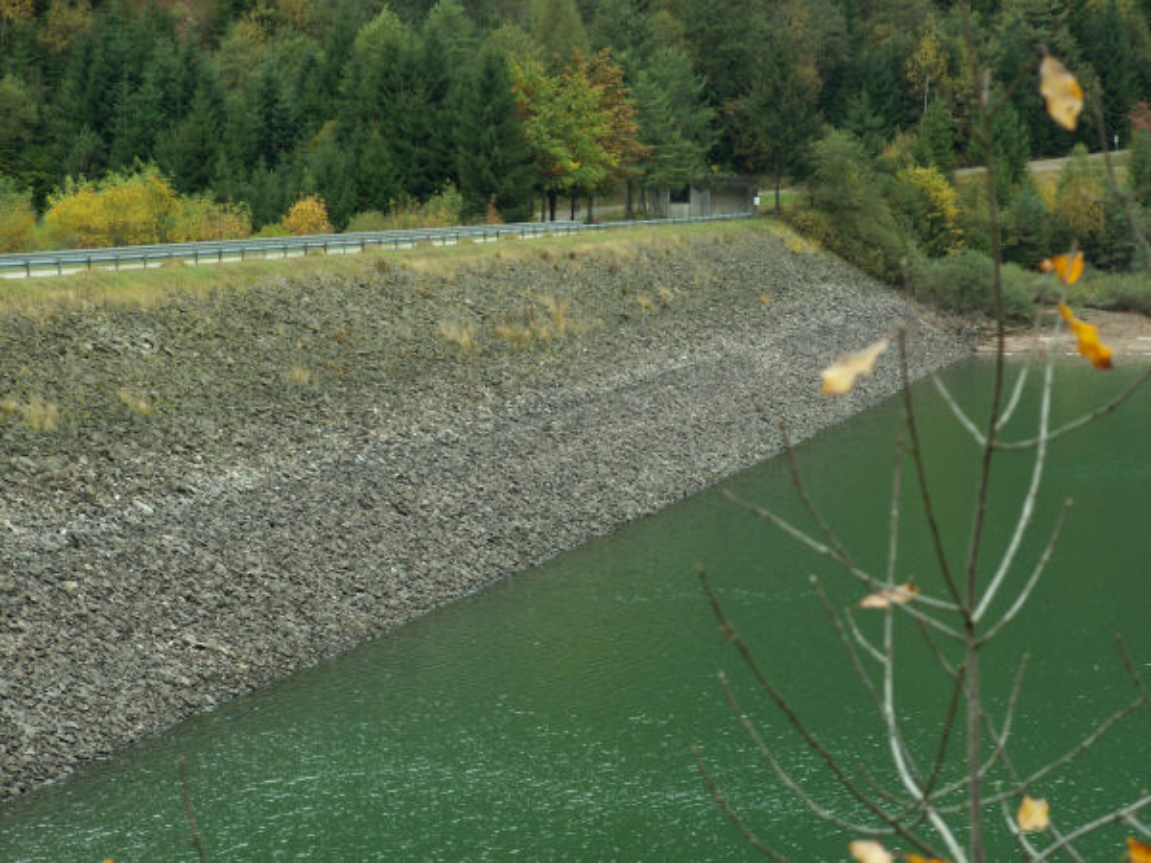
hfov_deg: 14.7
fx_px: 4456
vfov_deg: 11.1
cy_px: 432
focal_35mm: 134
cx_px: 576
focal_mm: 21.89
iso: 50
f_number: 5
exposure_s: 1/40
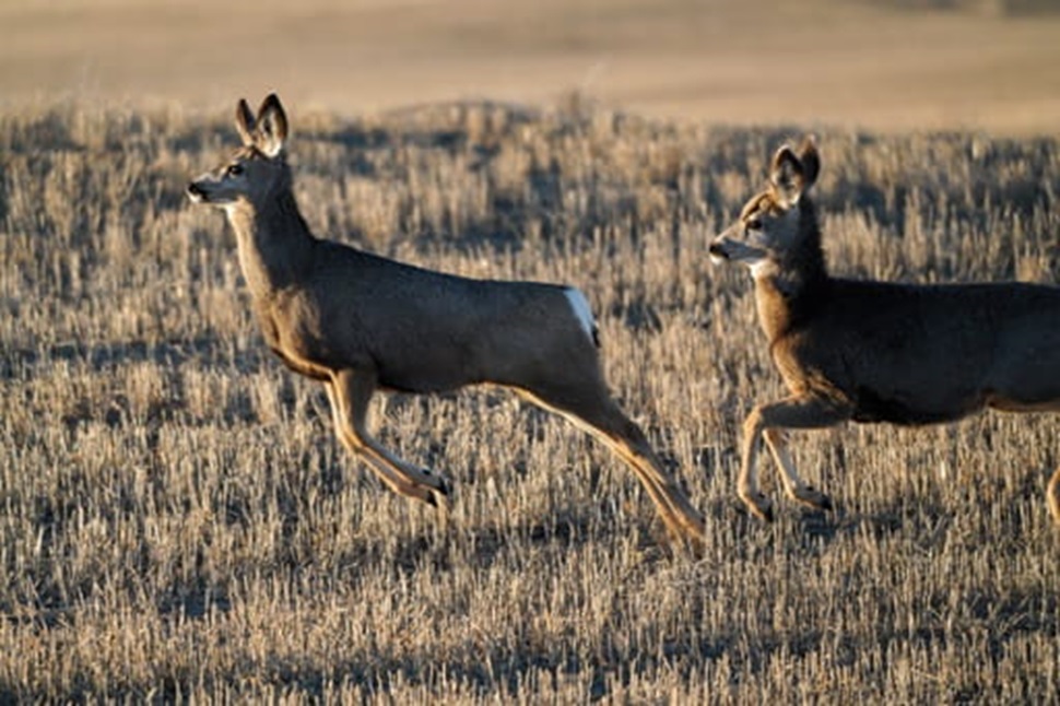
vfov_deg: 2.3
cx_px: 530
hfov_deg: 3.4
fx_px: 17660
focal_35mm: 600
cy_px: 353
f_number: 6.3
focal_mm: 600
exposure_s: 1/3200
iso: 3200
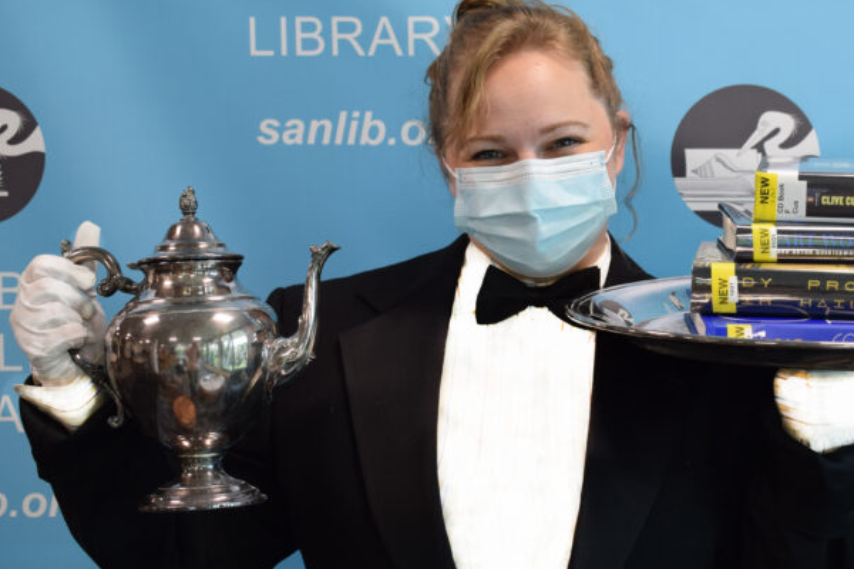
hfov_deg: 30.3
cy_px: 240
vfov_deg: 20.6
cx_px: 554
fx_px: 1566
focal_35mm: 66
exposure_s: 1/80
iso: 400
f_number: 4.5
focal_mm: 24
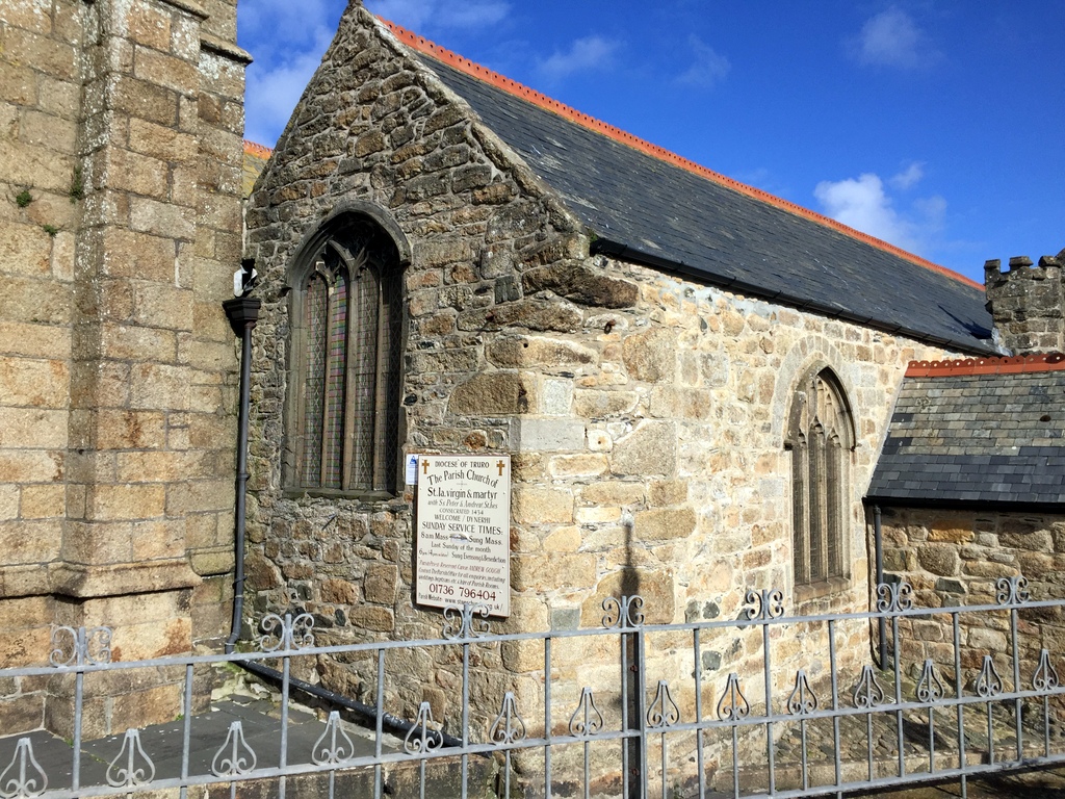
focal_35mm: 29
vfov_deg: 48.2
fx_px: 892
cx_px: 532
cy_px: 400
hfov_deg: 61.7
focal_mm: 4.15
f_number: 2.2
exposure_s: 1/3300
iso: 32
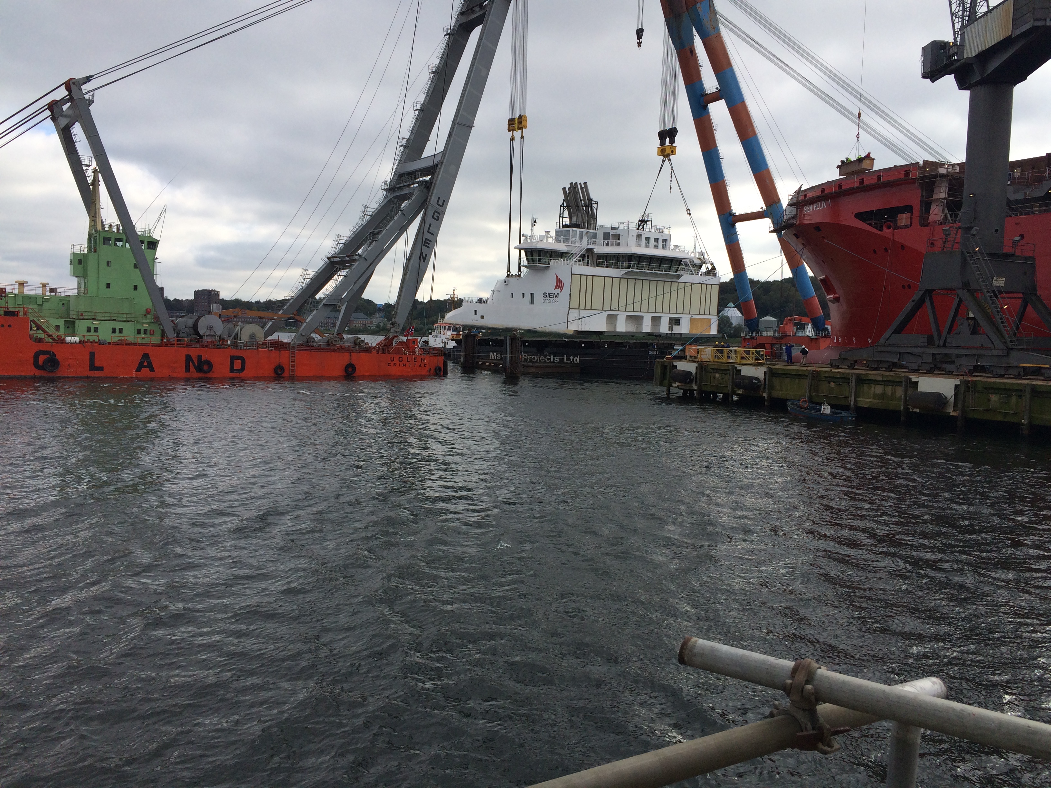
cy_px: 394
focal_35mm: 29
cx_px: 526
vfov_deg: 48.2
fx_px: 880
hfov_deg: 61.7
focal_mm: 4.15
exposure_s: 1/1709
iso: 32
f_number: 2.2
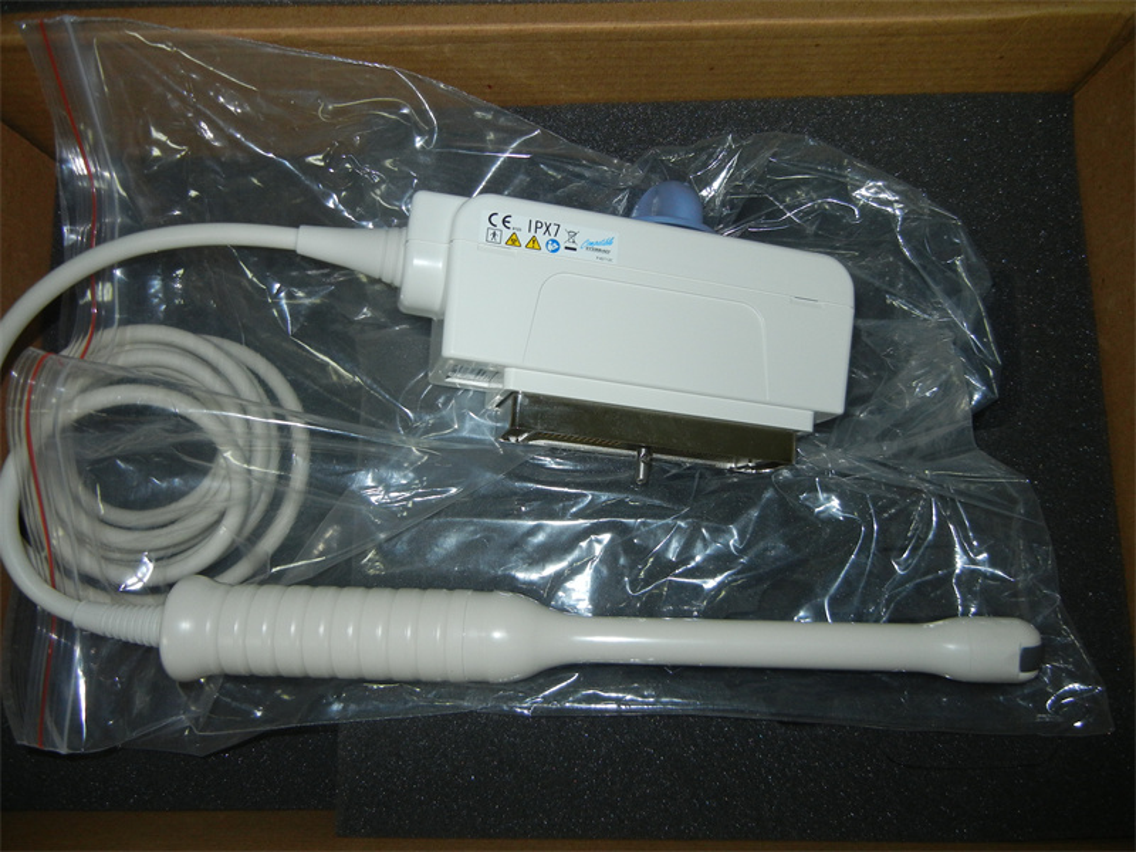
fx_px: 985
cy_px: 426
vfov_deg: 46.8
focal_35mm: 30
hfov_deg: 60.0
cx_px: 568
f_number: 3.5
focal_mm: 5.4
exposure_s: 1/30
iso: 200
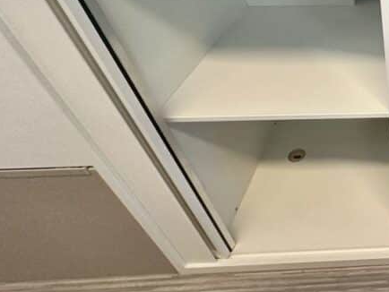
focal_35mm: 33
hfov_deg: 40.5
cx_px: 457
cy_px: 37
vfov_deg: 40.2
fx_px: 371
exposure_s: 1/59
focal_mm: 2.22
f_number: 2.2
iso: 320
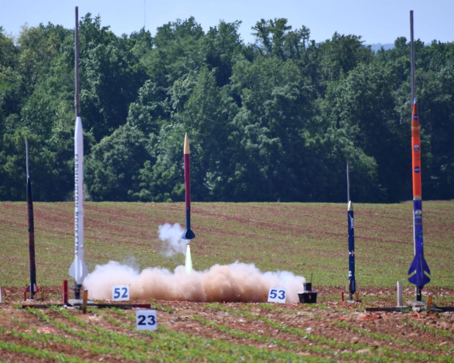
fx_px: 6824
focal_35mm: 508
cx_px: 189
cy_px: 182
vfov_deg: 3.0
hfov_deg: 3.8
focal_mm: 300
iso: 400
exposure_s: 1/1600
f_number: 6.3
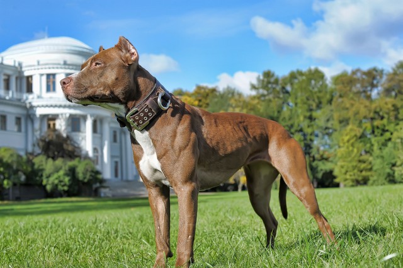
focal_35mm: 50
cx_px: 202
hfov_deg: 39.6
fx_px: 559
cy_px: 134
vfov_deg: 26.9
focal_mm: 50
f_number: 8
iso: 200
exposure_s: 1/400
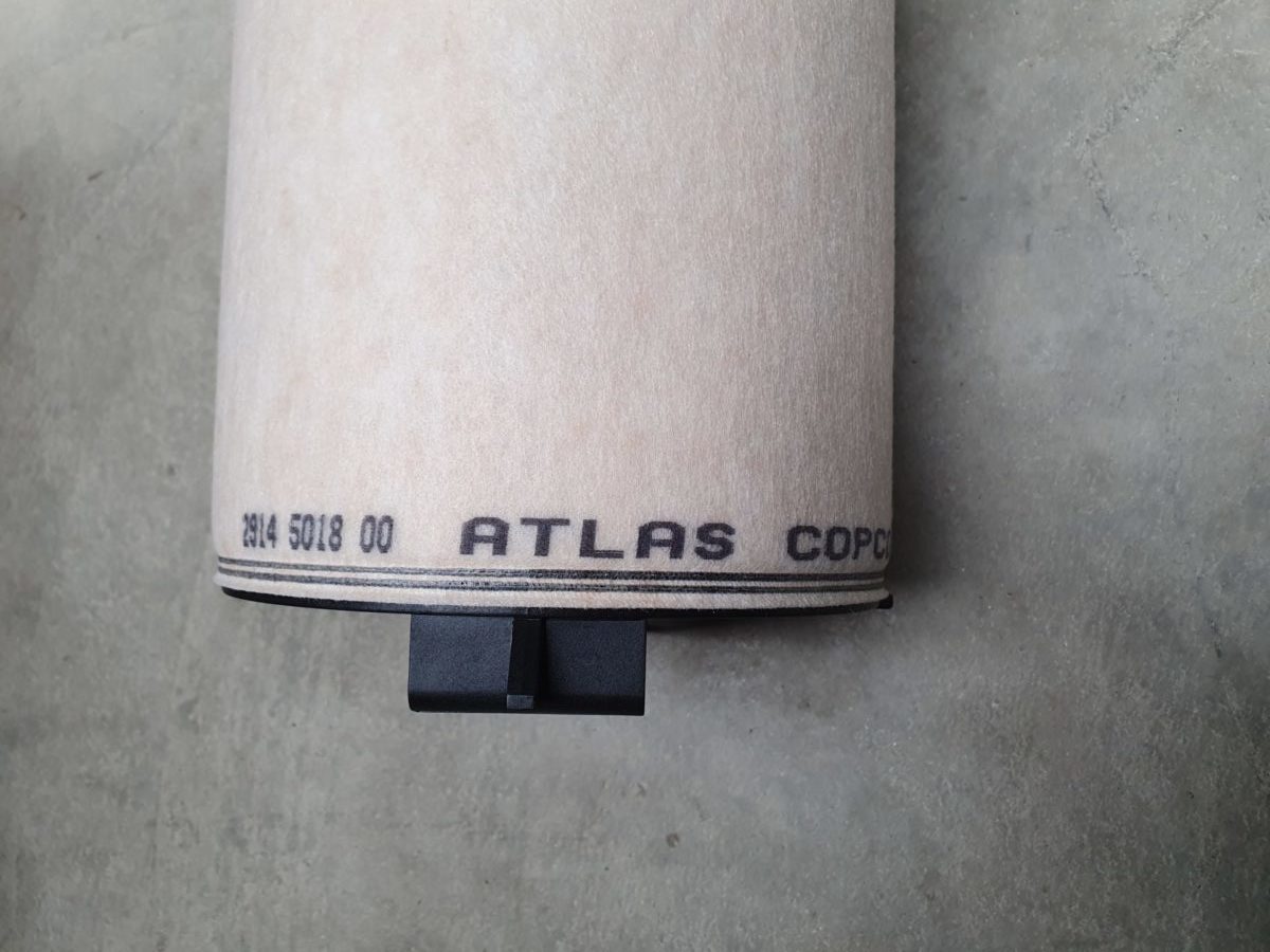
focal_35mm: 26
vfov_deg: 53.1
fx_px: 954
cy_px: 476
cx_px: 635
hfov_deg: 67.3
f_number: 2.4
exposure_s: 1/100
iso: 80
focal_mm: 4.32
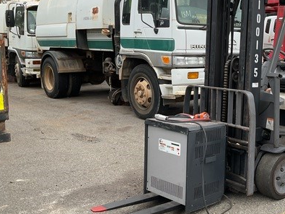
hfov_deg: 39.1
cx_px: 222
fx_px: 387
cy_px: 100
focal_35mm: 47
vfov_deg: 30.9
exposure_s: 1/627
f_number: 1.8
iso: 16
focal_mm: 3
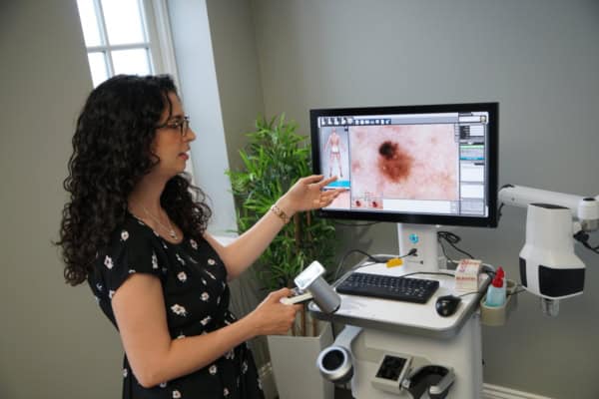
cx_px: 300
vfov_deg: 36.9
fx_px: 599
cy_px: 200
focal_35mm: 36
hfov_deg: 53.1
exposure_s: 1/60
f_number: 4
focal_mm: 24
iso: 320
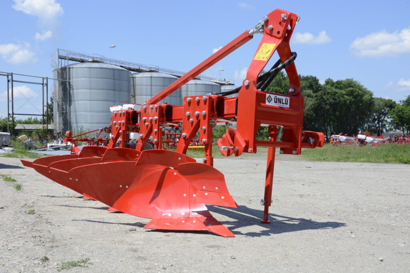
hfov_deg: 43.6
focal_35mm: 45
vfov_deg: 29.9
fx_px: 513
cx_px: 205
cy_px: 136
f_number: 8
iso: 100
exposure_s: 1/200
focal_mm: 30
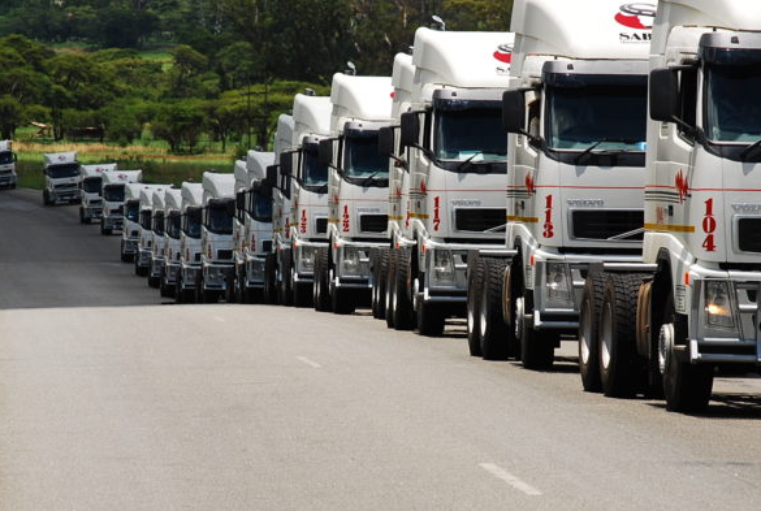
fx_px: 6229
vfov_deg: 4.7
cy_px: 259
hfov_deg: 7.0
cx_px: 432
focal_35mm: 294
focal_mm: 112
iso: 100
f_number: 5.6
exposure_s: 1/500
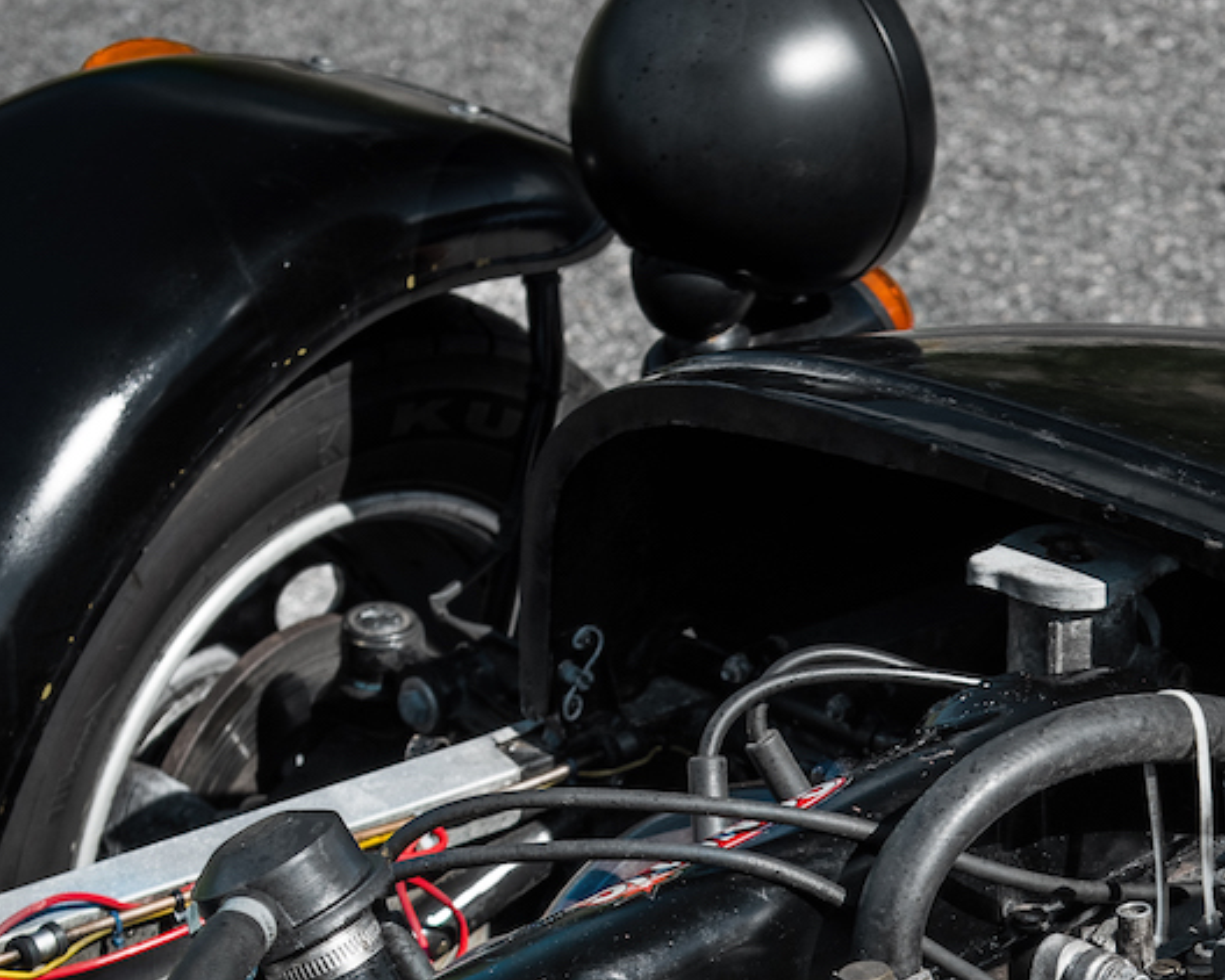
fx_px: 6202
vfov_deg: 8.9
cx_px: 1260
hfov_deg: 11.2
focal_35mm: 171
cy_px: 1276
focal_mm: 48
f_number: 5.6
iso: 64
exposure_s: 1/160
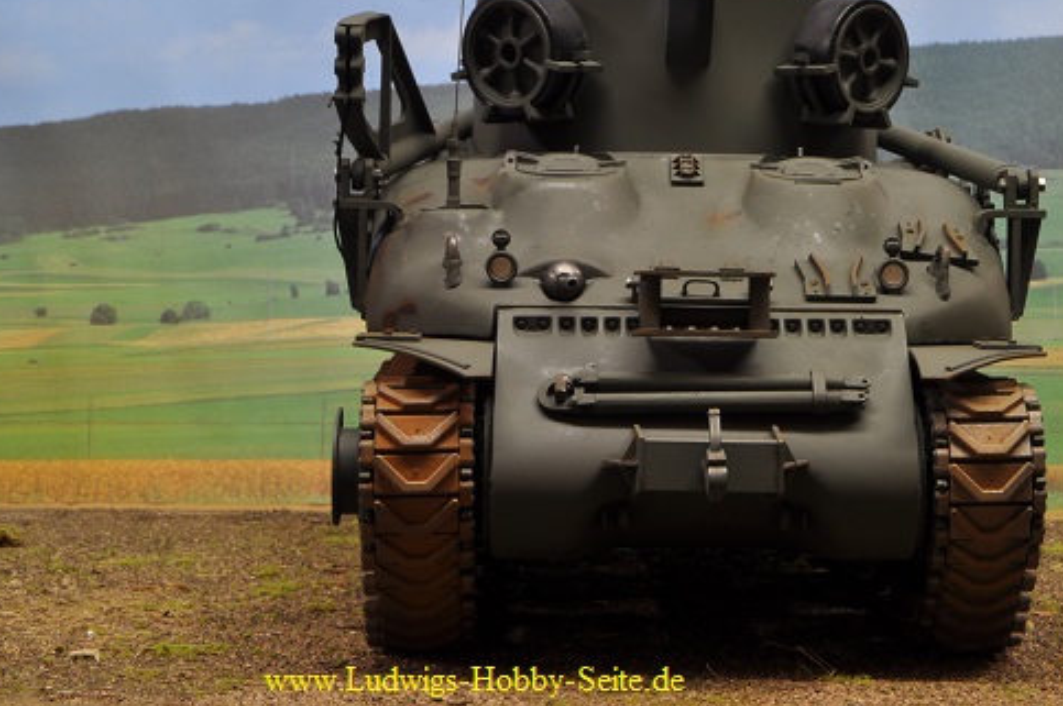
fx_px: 3068
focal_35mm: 104
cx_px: 693
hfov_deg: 19.6
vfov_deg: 13.1
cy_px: 244
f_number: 32
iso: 200
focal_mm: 52
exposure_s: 2
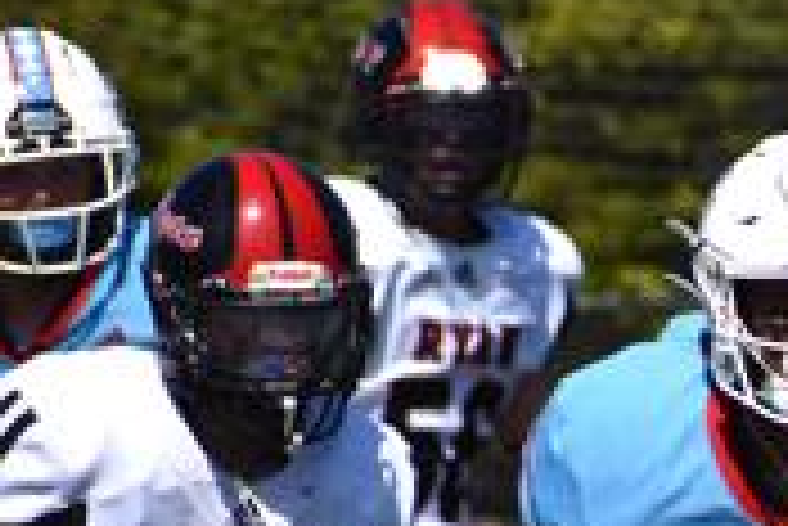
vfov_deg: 0.9
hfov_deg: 1.3
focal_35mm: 1545
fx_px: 33845
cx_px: 914
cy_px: 773
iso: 320
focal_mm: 300
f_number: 8
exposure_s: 1/2000
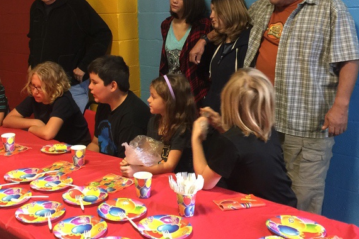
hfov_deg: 43.0
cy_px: 97
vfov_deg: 29.8
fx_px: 449
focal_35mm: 45
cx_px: 118
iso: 100
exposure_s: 1/10
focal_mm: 4.15
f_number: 2.2
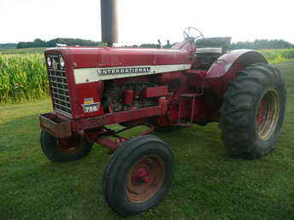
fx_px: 238
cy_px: 110
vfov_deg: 49.7
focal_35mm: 28
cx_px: 147
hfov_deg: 63.4
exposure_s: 1/200
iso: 100
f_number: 3.3
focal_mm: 4.6
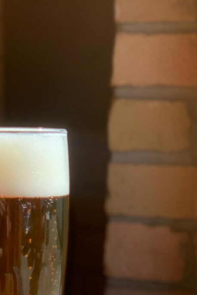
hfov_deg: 11.3
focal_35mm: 120
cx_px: 4
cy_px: 275
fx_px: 984
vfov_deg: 16.8
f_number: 2.4
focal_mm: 6
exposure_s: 1/280
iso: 16
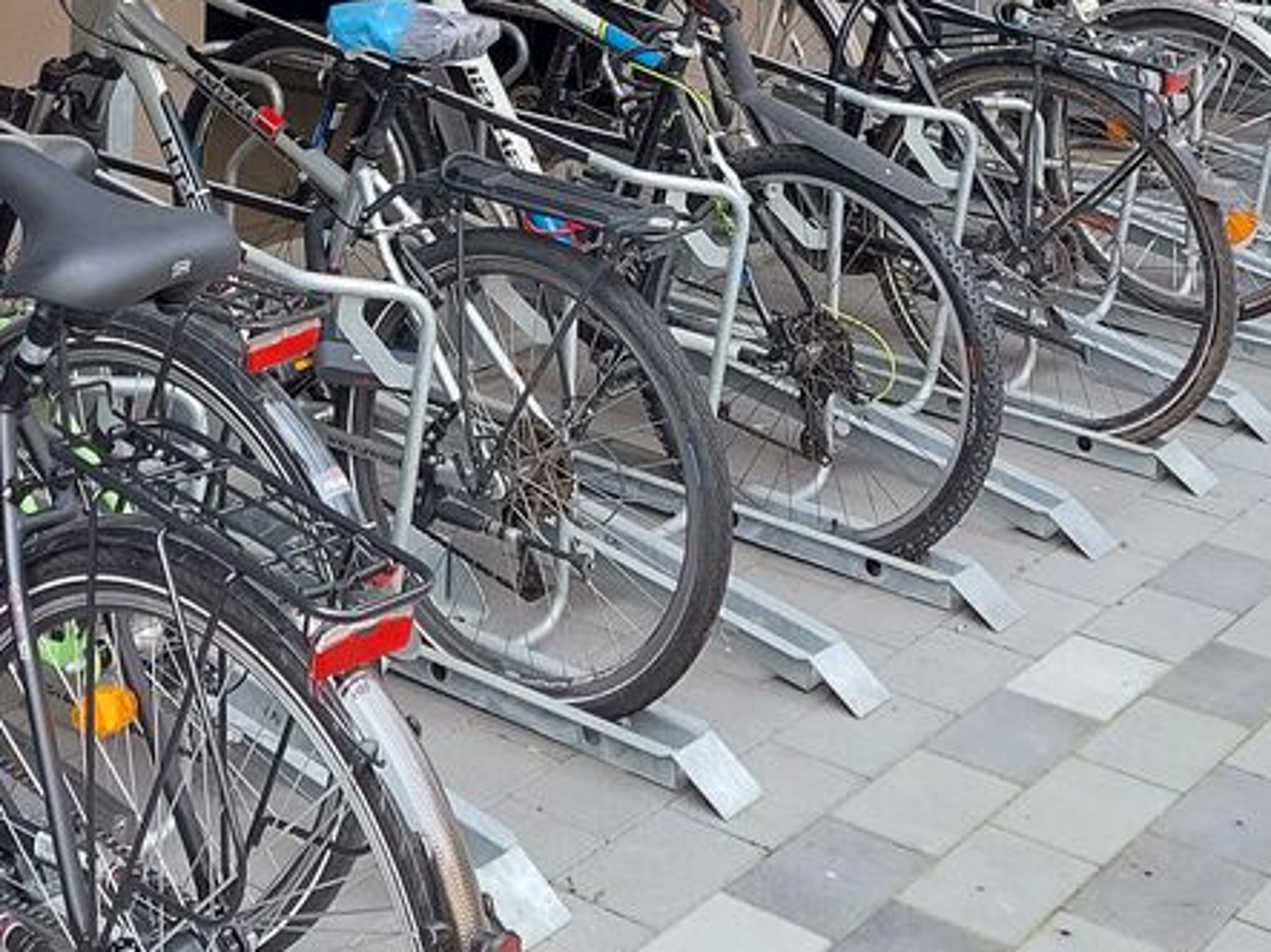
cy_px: -215
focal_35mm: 65
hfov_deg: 29.7
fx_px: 2386
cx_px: 502
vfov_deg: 20.9
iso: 40
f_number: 1.8
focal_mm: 5.23
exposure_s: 1/100
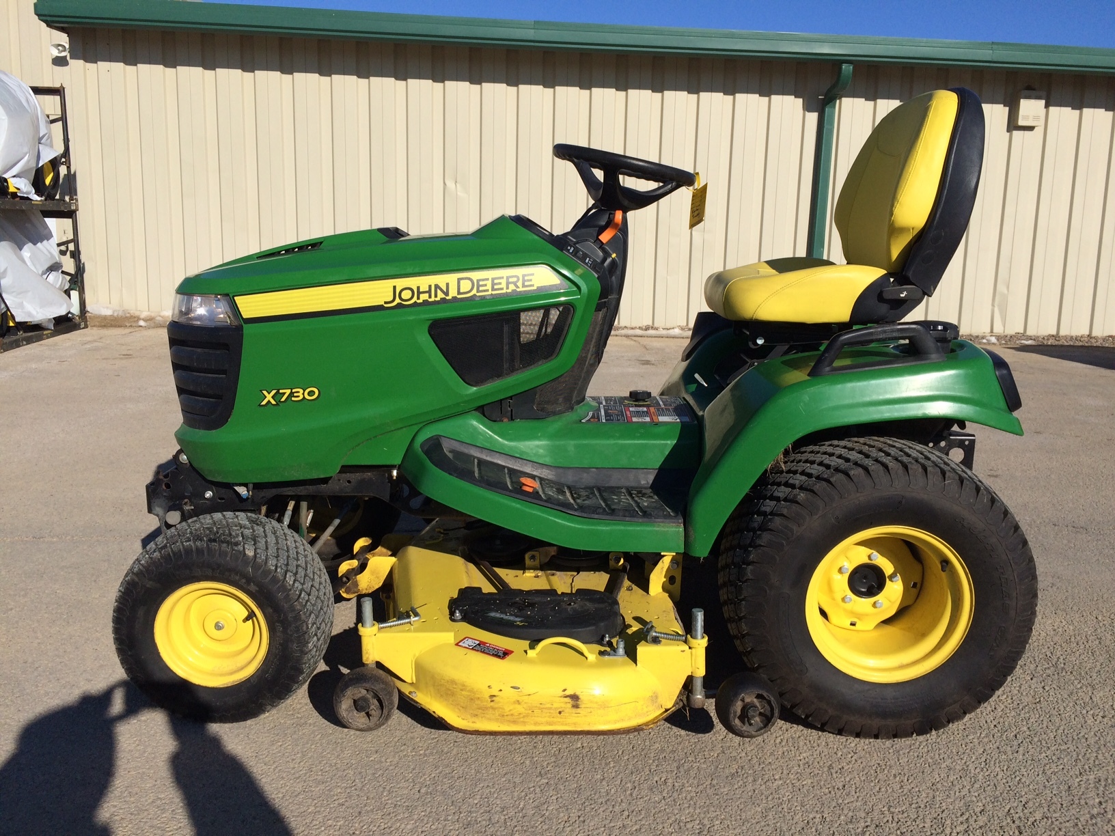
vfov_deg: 48.2
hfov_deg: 61.7
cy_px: 418
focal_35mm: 29
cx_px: 558
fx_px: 934
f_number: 2.2
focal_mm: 4.15
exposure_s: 1/4115
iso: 32
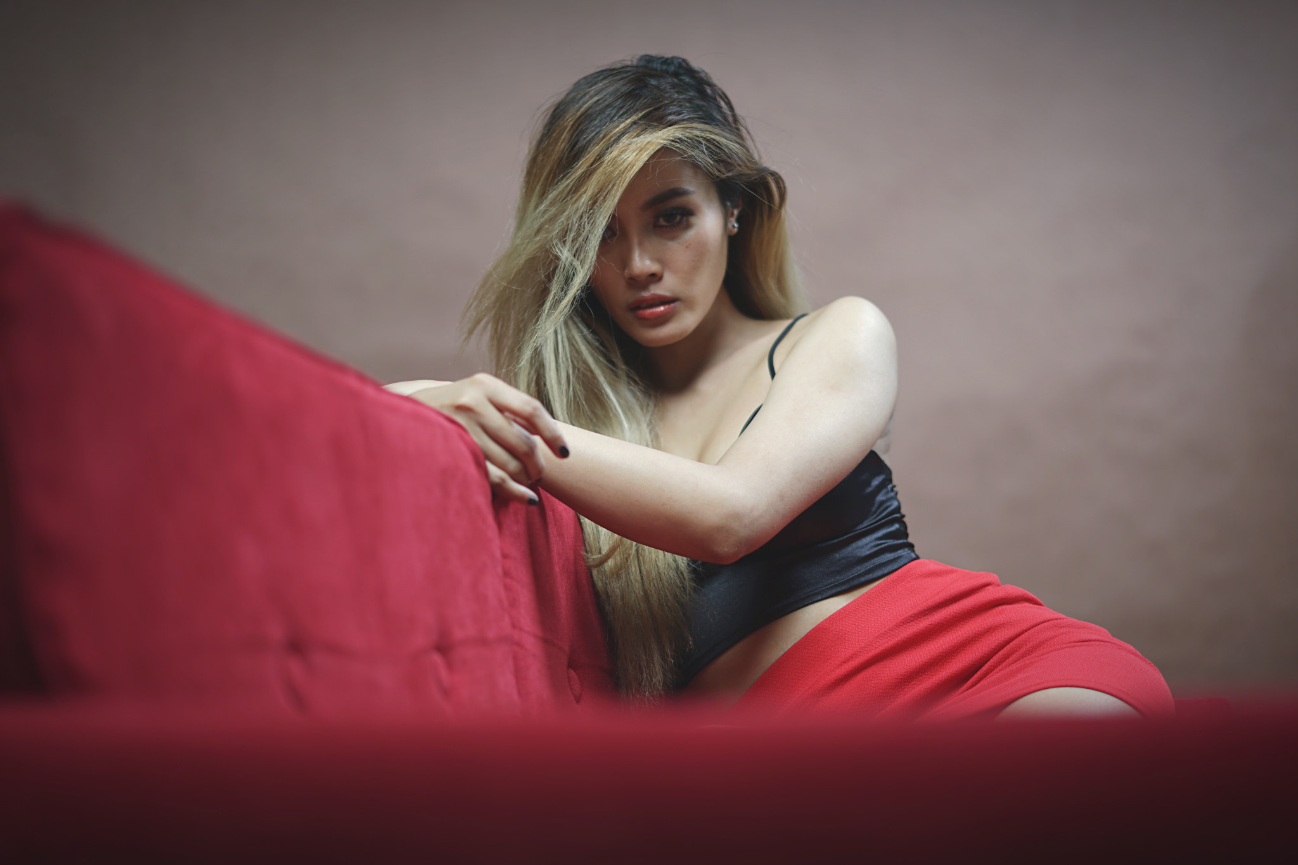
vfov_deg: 27.0
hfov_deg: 39.6
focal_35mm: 50
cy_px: 432
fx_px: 1803
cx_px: 649
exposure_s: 1/160
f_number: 1.8
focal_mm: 50
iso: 64
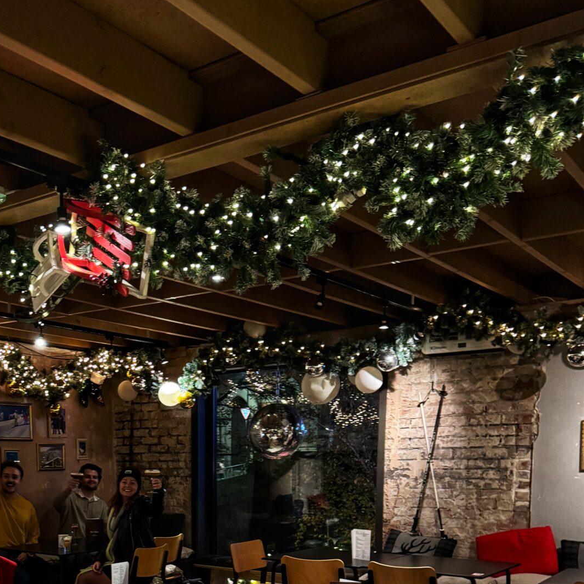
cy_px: 537
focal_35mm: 41
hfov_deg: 40.1
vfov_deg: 37.9
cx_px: 171
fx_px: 783
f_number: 1.78
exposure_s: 1/33
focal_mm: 6.76
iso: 800
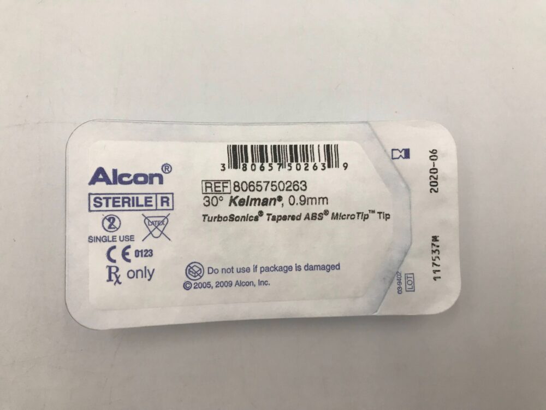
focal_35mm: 28
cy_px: 205
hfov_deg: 63.4
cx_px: 273
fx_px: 442
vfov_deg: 49.7
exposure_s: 1/40
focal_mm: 3.99
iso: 20
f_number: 1.8
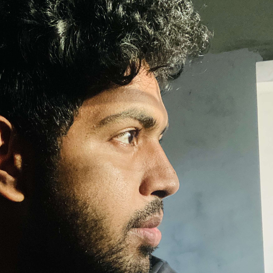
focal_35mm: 47
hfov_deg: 35.6
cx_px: 86
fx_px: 419
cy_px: 241
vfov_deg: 34.2
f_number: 2.2
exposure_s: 1/30
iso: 640
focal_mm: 2.71
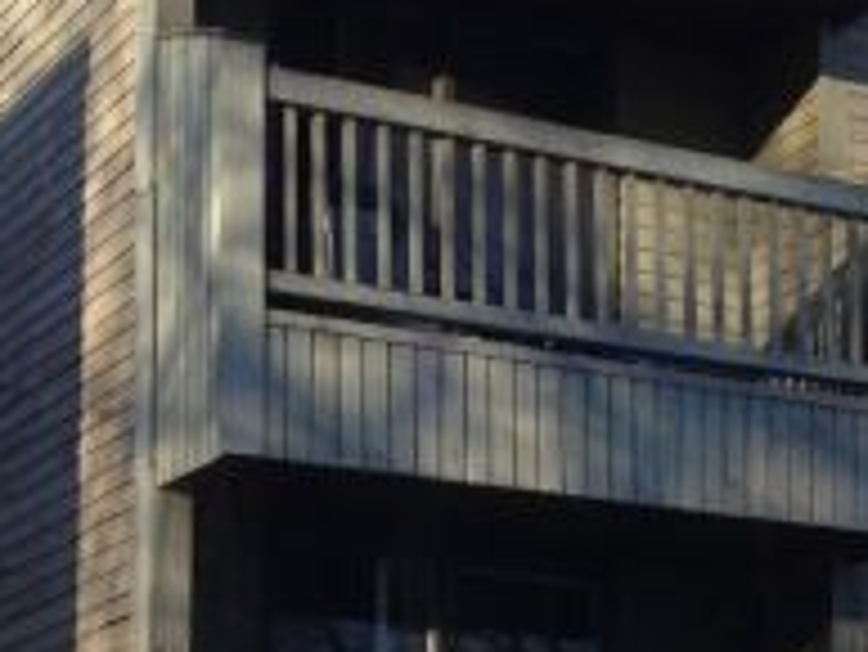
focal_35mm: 123
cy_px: 656
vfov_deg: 11.9
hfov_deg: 15.8
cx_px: 783
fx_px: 3086
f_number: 2.4
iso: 50
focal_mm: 4.12
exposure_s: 1/448
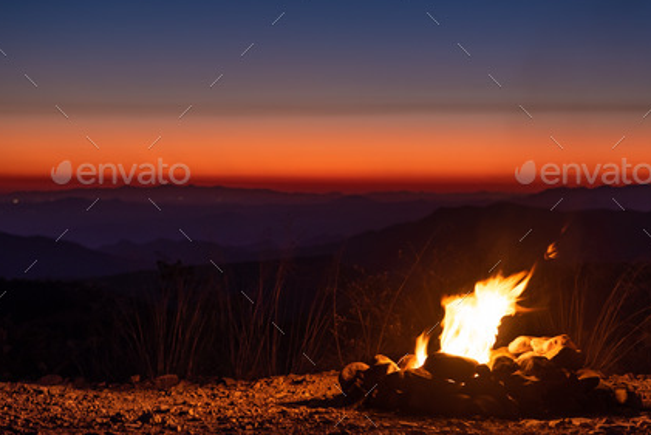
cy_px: 246
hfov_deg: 20.8
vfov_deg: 14.0
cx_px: 348
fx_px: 1773
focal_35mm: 98
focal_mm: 70
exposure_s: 1/10
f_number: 5.6
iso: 160
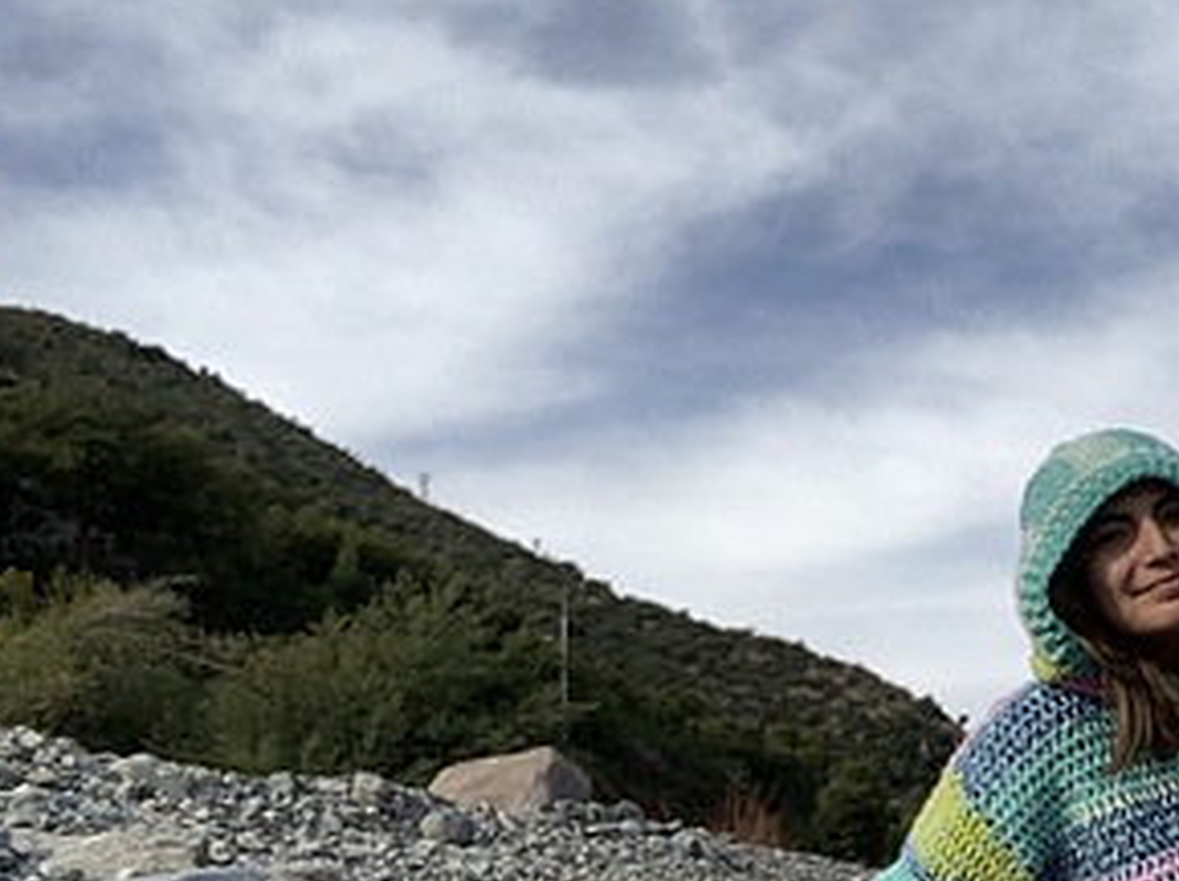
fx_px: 1735
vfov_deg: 28.2
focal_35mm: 51
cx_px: 1183
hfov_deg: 34.2
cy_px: 636
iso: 25
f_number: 2.2
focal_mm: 2.71
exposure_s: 1/1199
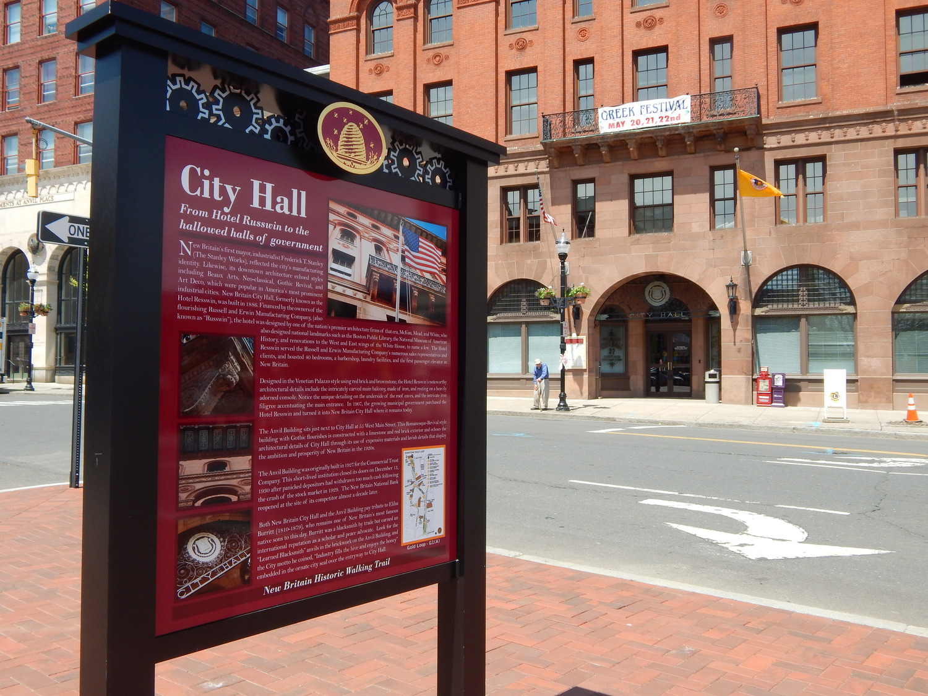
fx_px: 831
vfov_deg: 45.4
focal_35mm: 31
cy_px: 348
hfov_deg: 58.4
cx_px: 464
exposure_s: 1/800
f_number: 3.2
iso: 125
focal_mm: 5.6
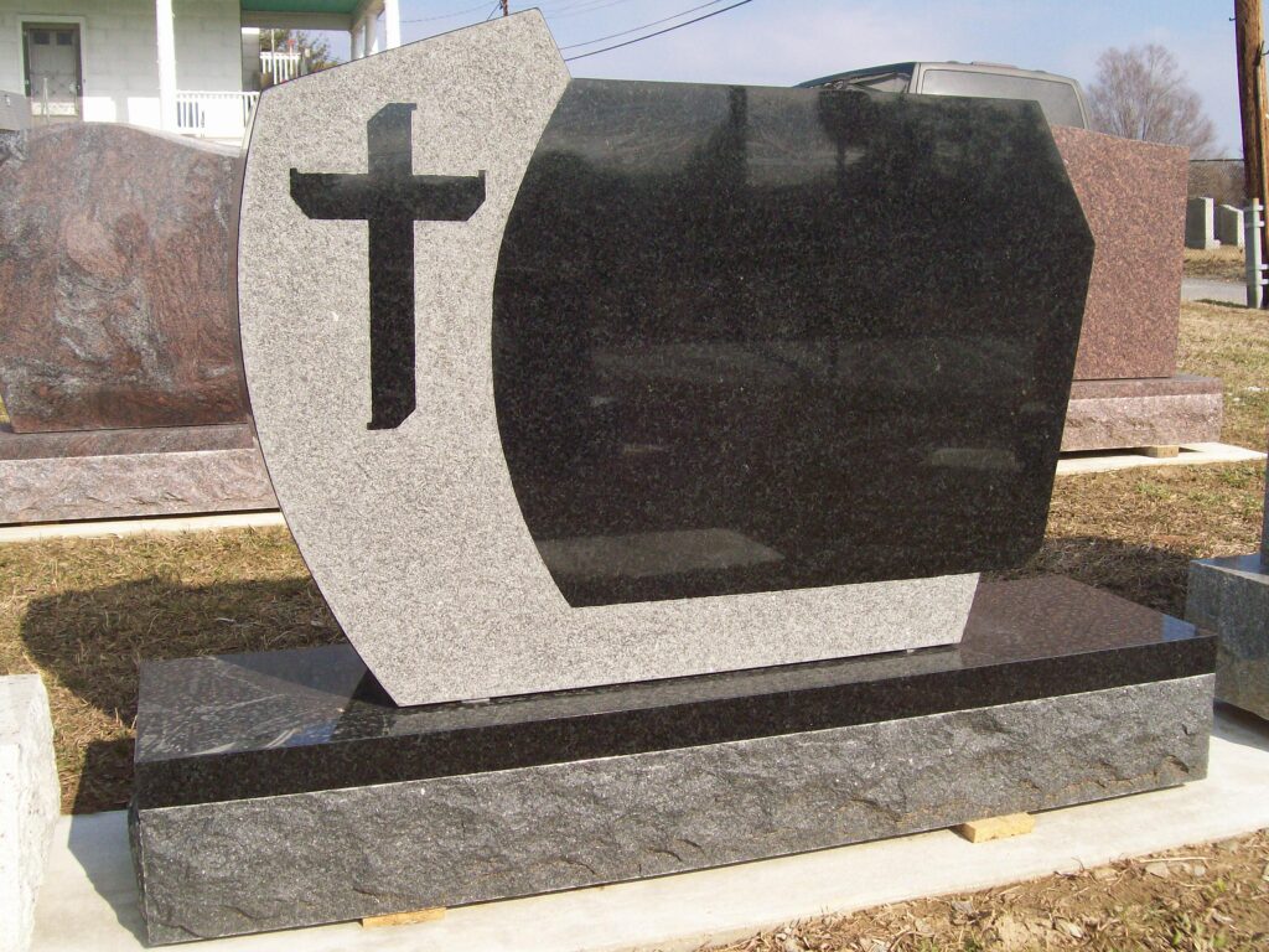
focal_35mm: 36
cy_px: 476
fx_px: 1320
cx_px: 634
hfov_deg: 51.4
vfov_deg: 39.7
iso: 140
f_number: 4.8
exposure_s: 1/830
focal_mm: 6
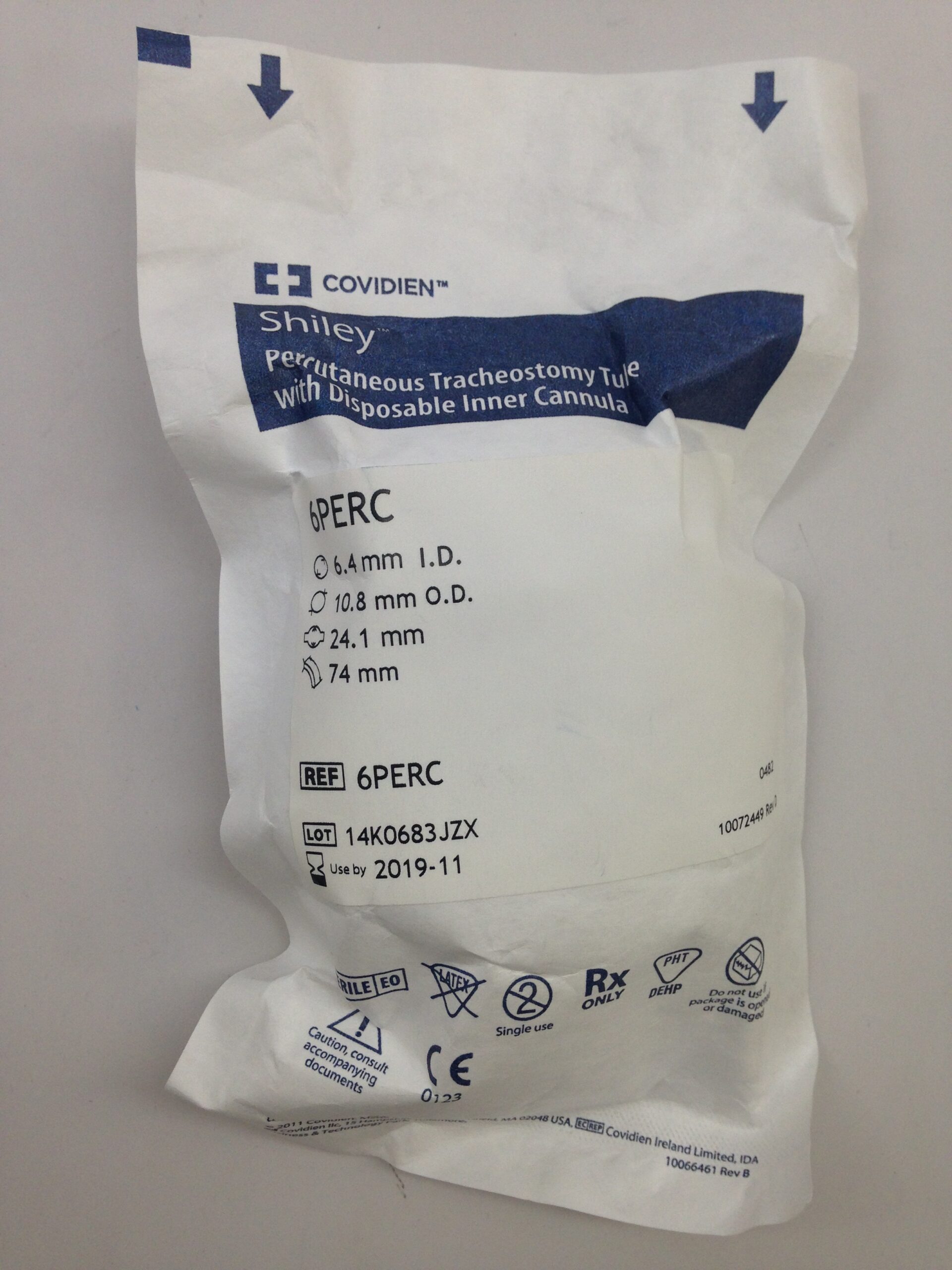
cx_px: 476
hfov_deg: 42.9
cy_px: 635
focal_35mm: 33
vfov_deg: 55.4
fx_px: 1210
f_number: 2.4
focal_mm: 4.12
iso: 80
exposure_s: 1/120
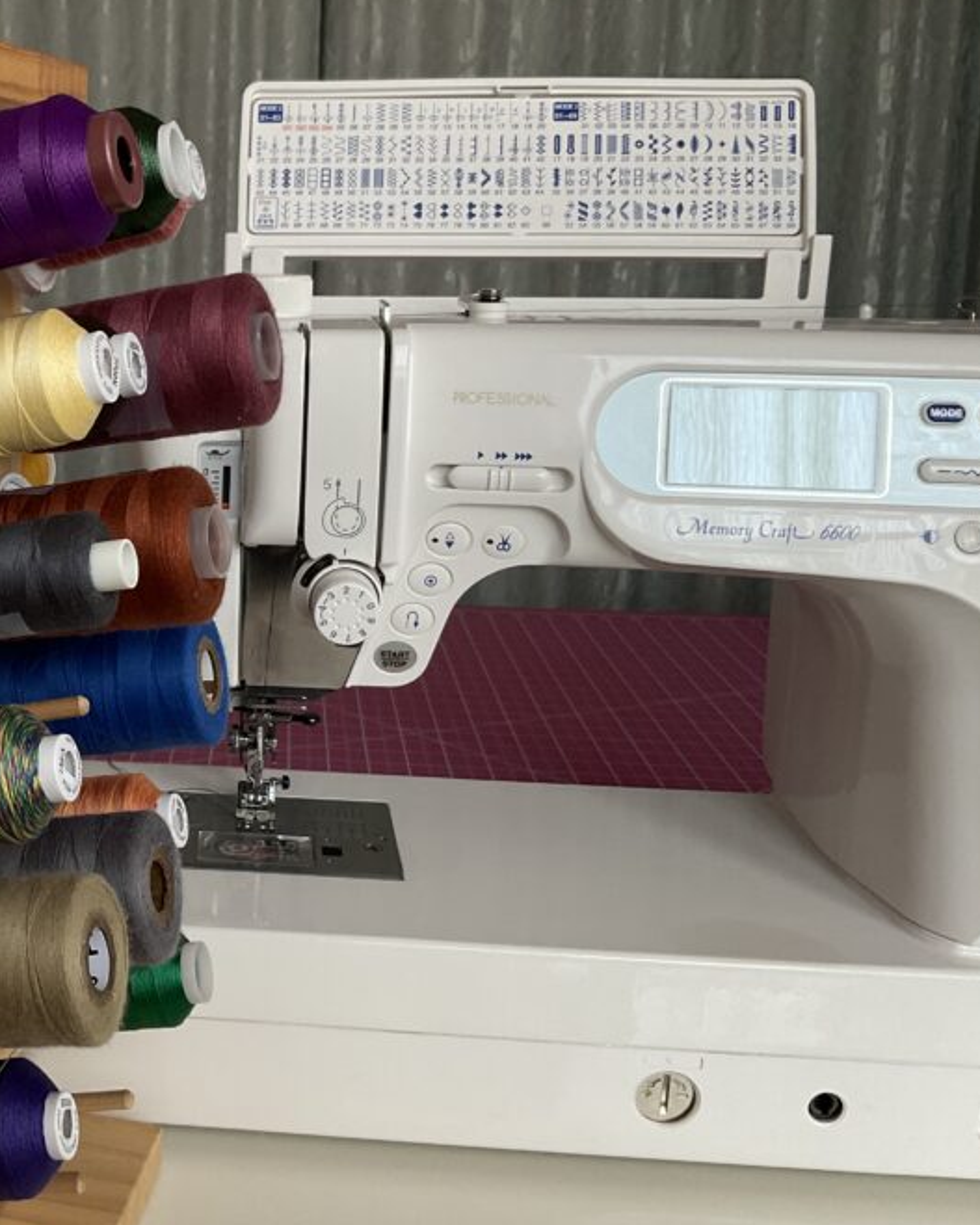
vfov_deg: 42.0
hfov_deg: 32.1
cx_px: 56
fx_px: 1596
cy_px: 571
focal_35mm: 44
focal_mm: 3
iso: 50
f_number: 1.8
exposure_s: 1/60
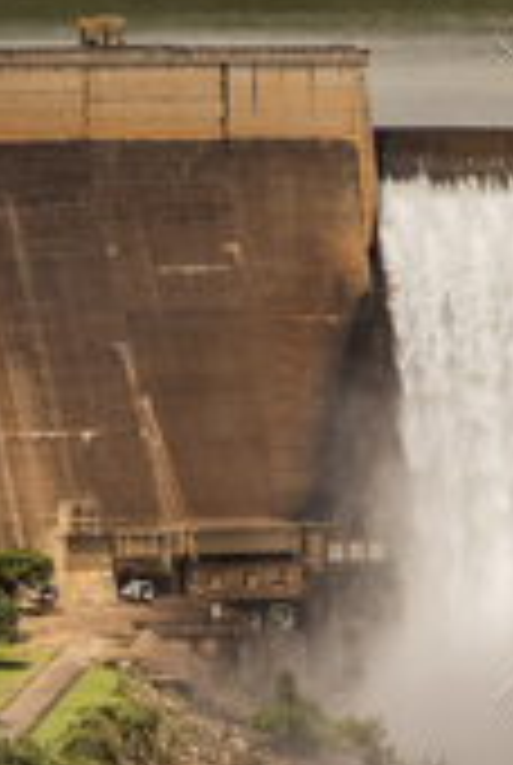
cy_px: -342
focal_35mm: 353
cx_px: 806
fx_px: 7514
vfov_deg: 5.8
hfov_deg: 3.9
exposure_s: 1/250
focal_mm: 68
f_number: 8
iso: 100
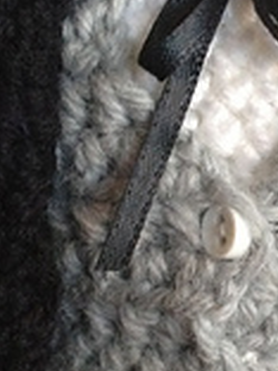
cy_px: 181
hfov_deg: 13.1
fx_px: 1199
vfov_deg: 17.6
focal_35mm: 112
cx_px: 274
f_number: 2.4
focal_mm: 4.28
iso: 320
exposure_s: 1/20
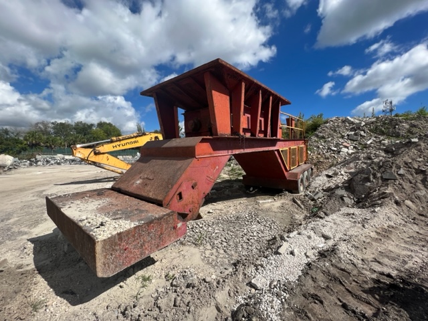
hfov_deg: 106.2
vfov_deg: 89.9
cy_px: 160
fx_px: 161
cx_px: 214
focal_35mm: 13
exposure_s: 1/1531
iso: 32
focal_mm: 1.57
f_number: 1.8
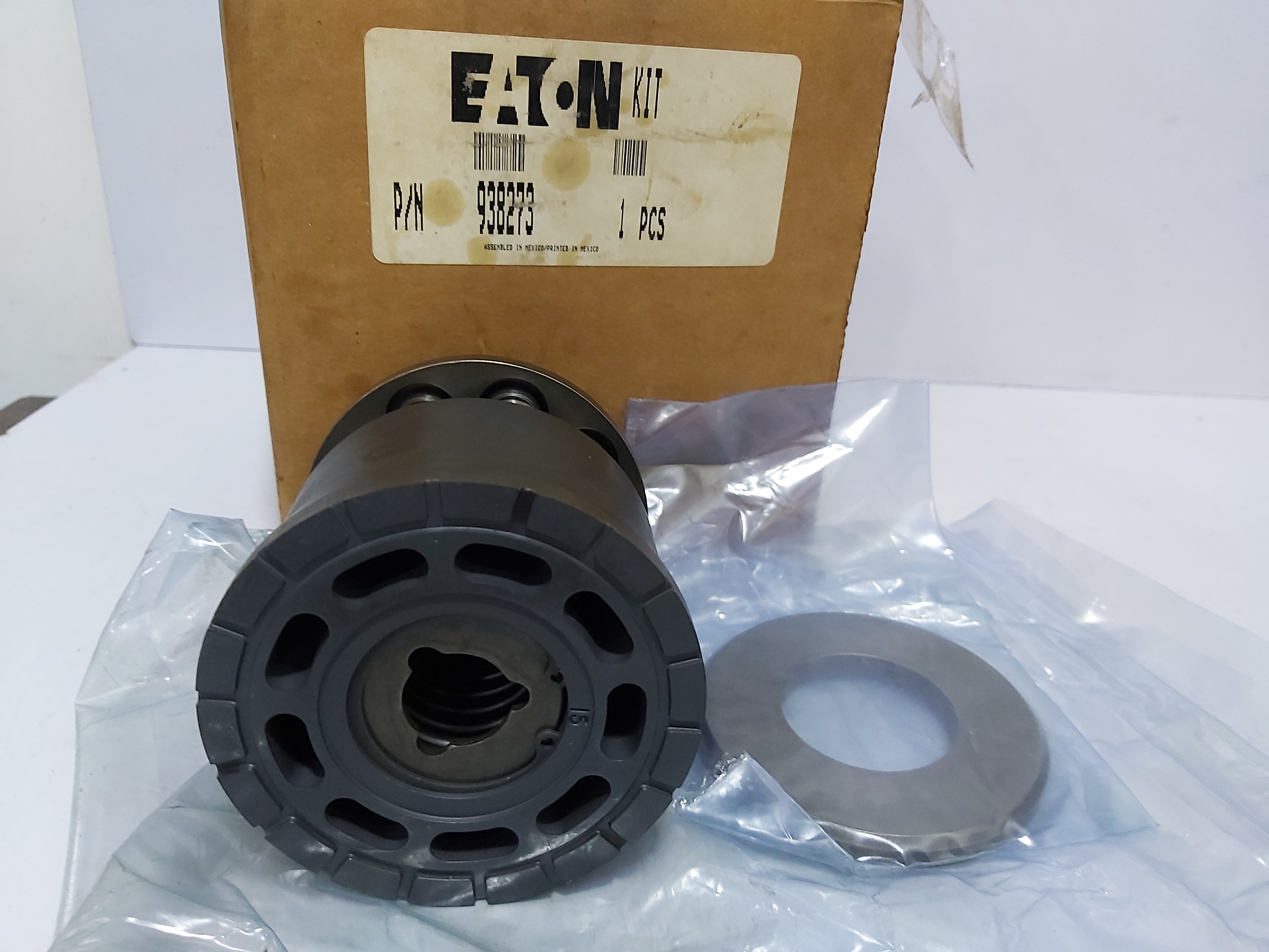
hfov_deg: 67.3
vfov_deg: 53.1
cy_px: 476
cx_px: 634
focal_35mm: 26
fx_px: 953
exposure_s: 1/50
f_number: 1.7
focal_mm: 3.92
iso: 250
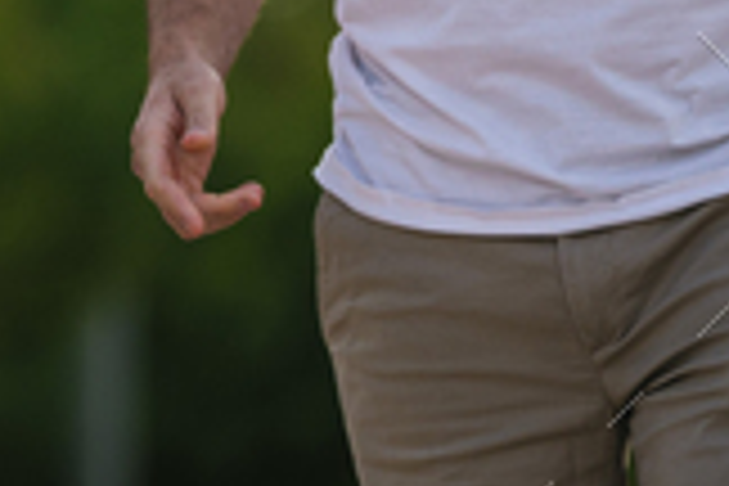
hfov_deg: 2.8
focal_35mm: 730
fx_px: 14781
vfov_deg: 1.9
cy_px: -281
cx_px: -522
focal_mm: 200
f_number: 2.8
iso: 500
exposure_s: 1/2000
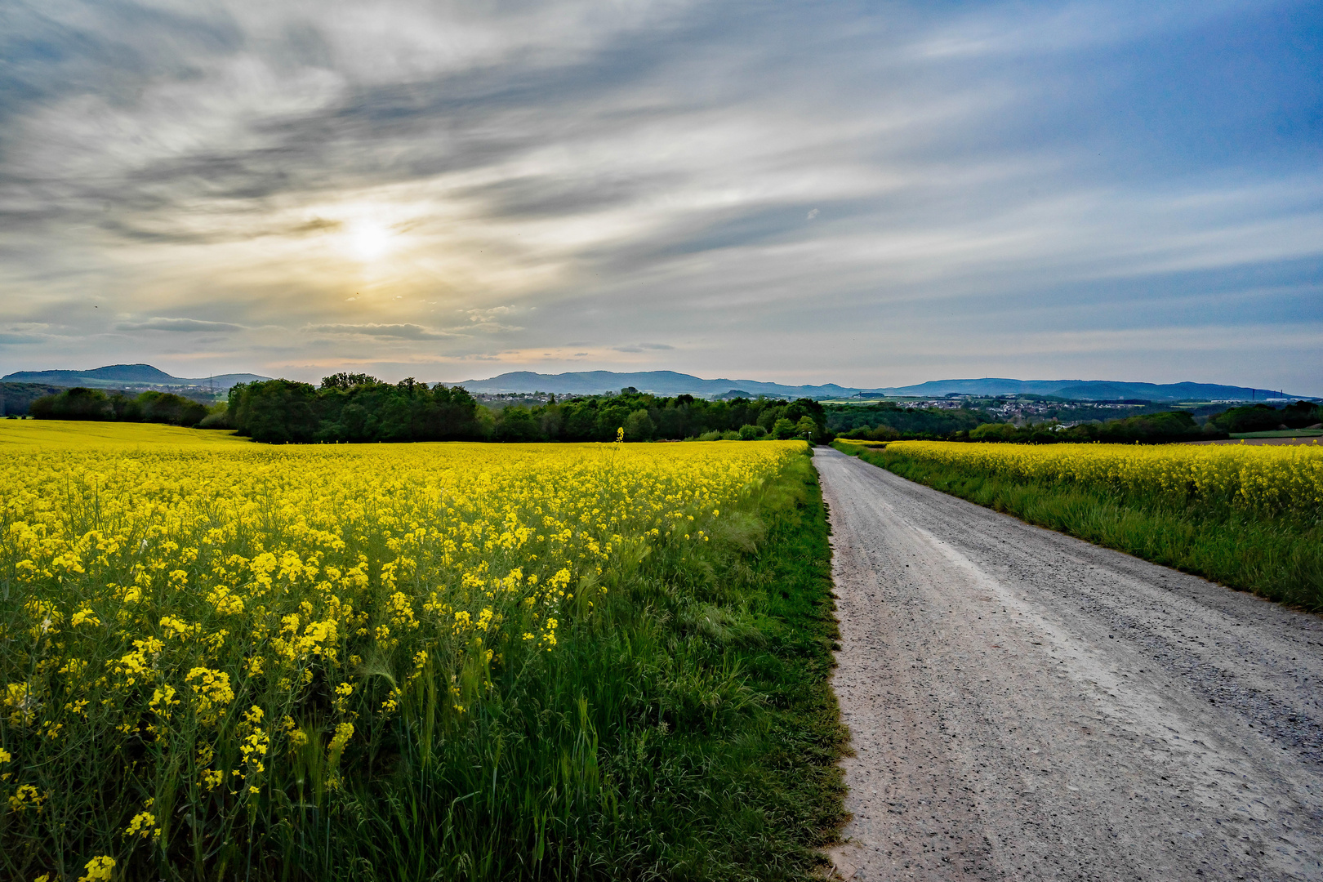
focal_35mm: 21
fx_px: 772
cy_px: 441
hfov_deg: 81.2
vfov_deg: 59.5
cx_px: 662
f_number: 11
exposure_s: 1/640
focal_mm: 21
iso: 100
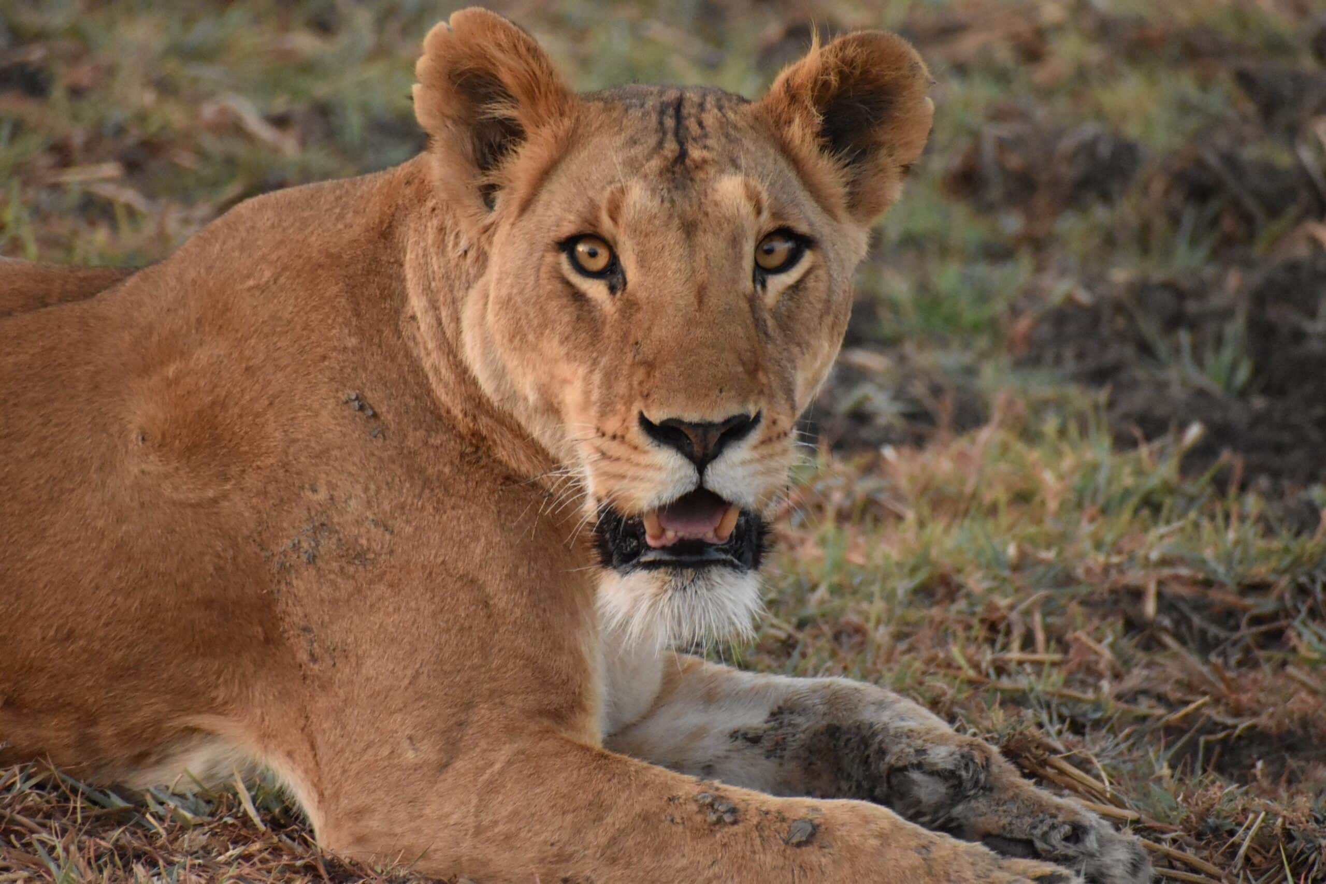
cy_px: 442
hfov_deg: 4.6
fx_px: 16575
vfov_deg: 3.1
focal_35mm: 450
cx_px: 663
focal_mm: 300
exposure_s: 1/500
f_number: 6.3
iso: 5000
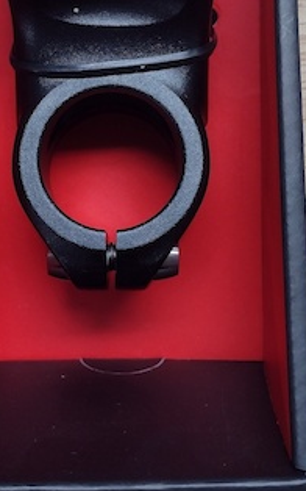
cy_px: 99
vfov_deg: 27.7
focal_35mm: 73
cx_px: 114
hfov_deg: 17.8
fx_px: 975
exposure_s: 1/120
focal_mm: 4.71
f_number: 1.7
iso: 194
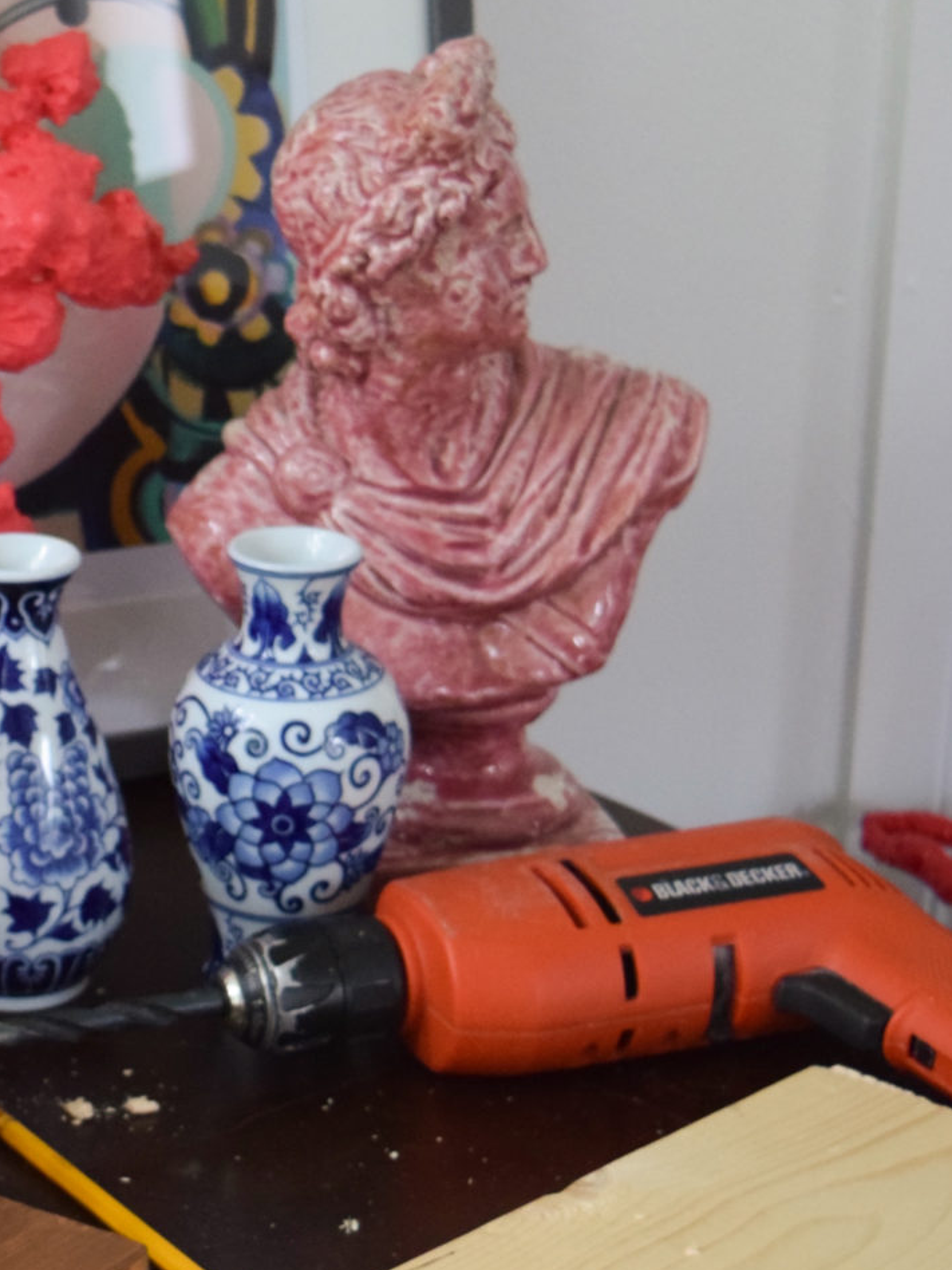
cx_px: -136
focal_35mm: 109
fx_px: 3997
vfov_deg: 18.0
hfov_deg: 13.3
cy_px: 592
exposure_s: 1/60
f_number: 4.2
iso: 1600
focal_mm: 28
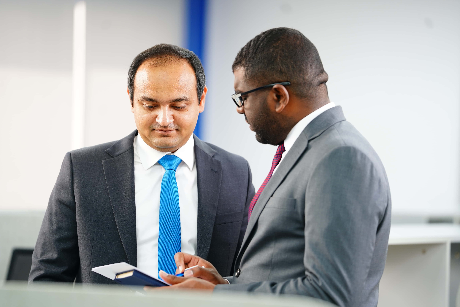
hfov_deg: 10.3
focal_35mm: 200
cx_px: 230
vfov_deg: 6.9
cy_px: 154
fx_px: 2555
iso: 320
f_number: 2.8
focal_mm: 200
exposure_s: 1/100
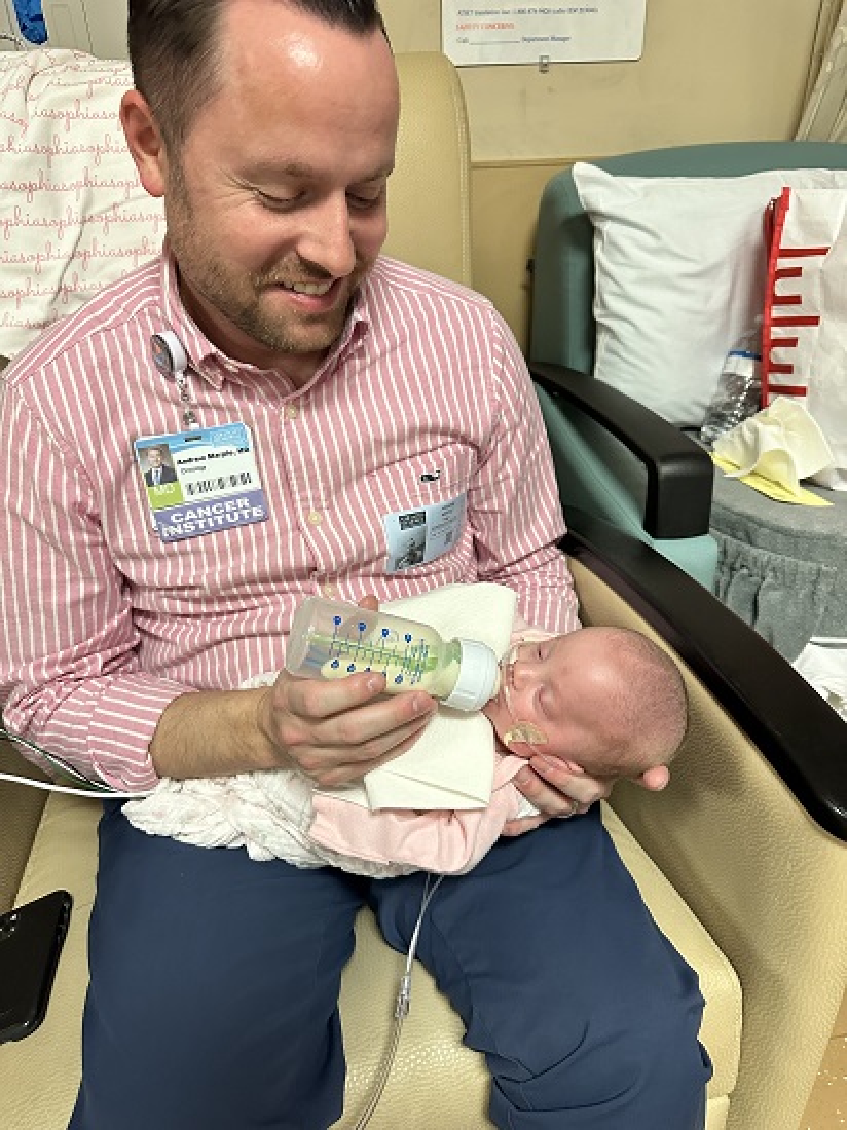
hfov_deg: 56.8
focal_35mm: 24
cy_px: 565
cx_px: 424
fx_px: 784
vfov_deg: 71.6
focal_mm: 6.86
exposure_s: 1/60
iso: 400
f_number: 1.78
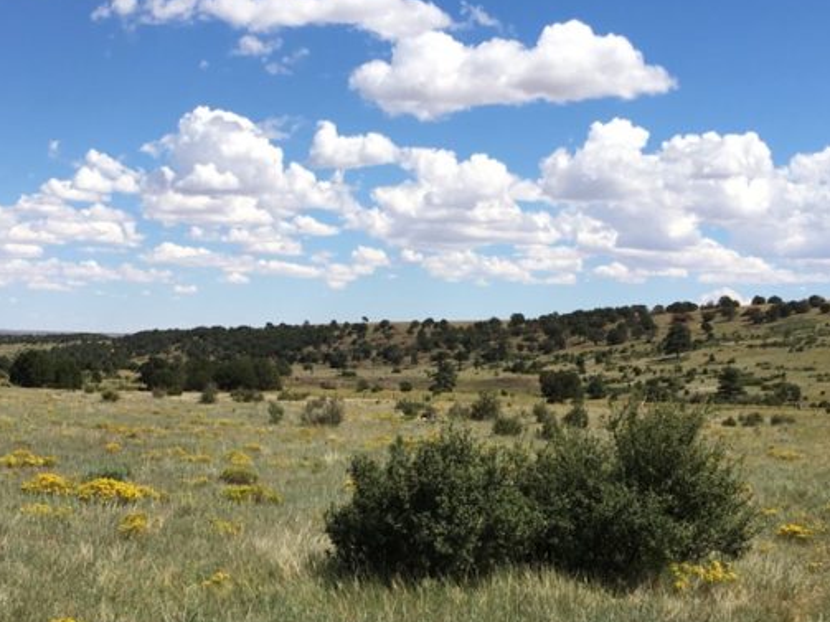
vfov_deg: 24.6
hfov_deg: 32.7
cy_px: 429
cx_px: 365
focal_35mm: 59
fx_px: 1414
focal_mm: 4.15
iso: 25
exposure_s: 1/2747
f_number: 2.2
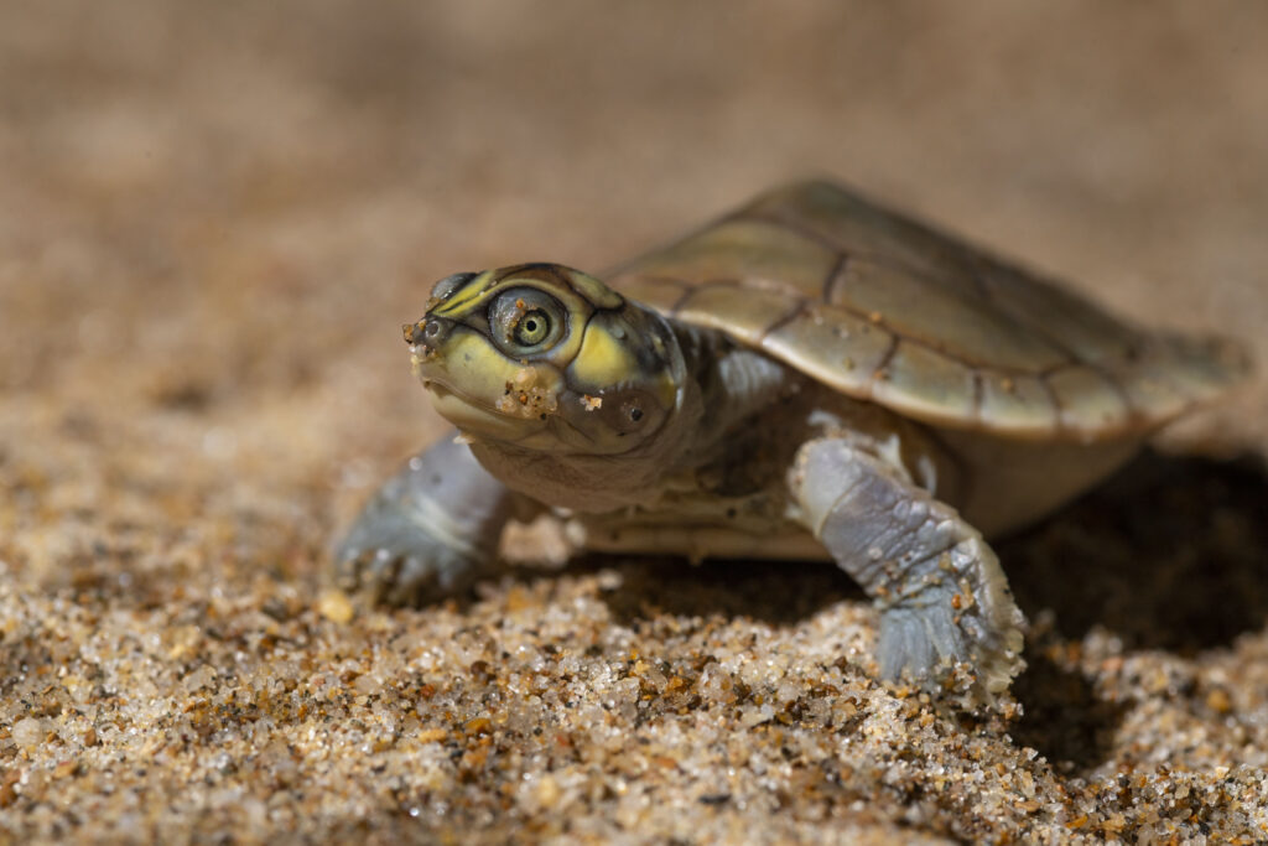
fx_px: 3699
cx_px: 634
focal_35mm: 105
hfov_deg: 19.5
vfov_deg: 13.0
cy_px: 423
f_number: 16
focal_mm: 105
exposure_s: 1/60
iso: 250
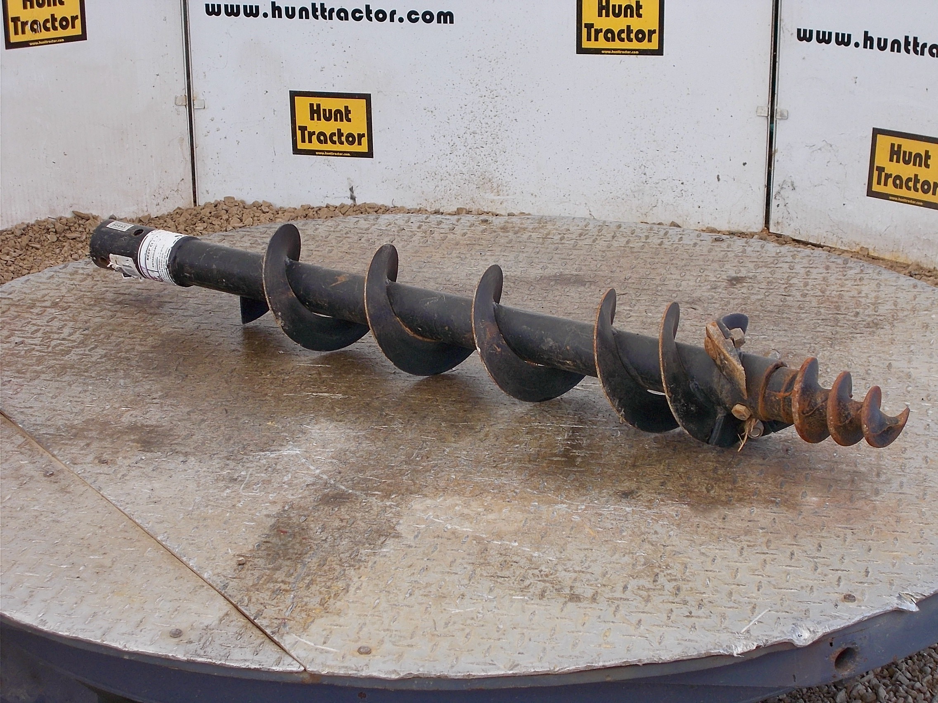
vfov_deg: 19.4
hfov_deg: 25.7
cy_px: 352
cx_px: 469
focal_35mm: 76
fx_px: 2059
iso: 80
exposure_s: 1/60
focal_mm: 13.5
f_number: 5.8
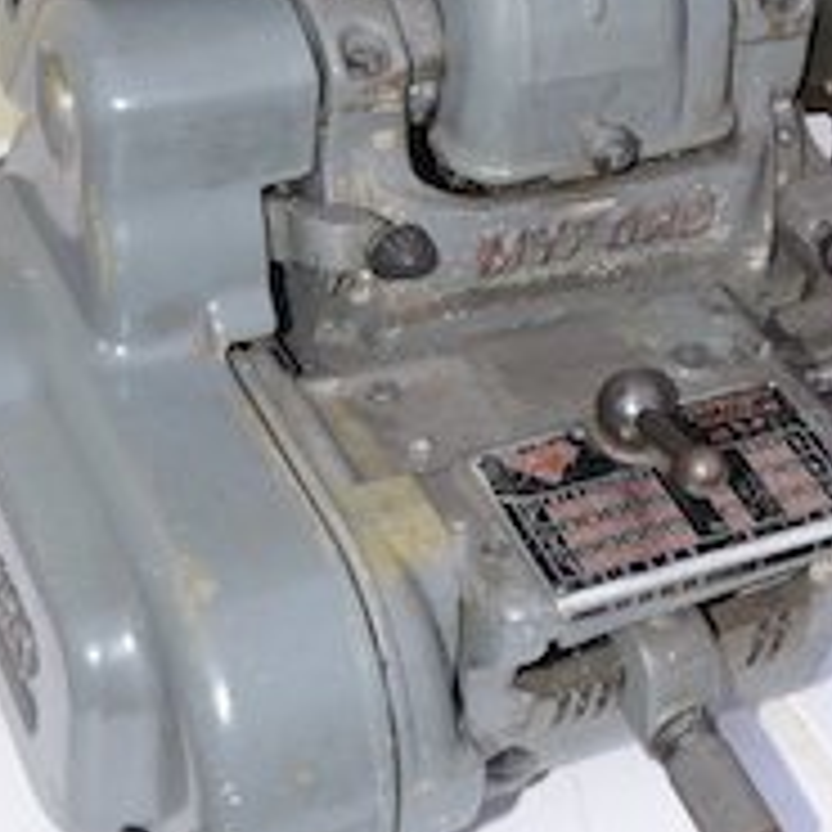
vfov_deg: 20.1
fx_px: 2284
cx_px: 508
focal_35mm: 84
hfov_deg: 20.6
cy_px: 22
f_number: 11
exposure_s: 1/60
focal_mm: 30
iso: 800
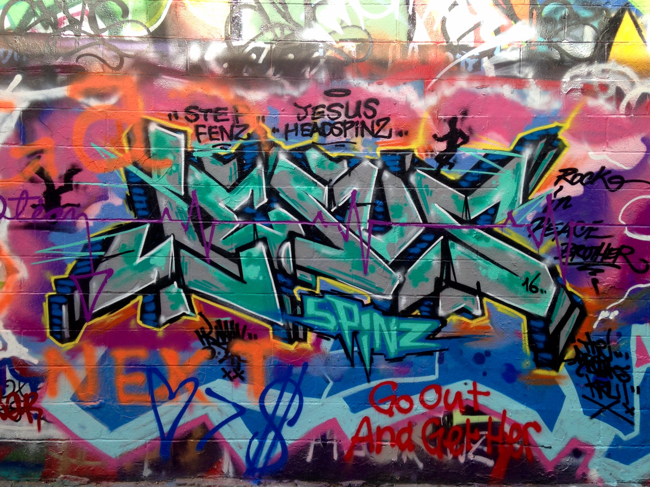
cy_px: 244
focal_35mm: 33
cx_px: 325
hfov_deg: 55.4
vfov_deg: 42.9
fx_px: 620
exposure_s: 1/433
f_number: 2.4
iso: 50
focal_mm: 4.12
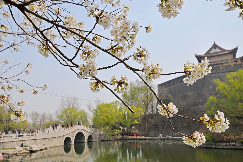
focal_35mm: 30
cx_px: 122
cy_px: 81
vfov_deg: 43.5
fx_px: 202
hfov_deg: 62.0
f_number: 8
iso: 200
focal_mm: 20
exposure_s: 1/500
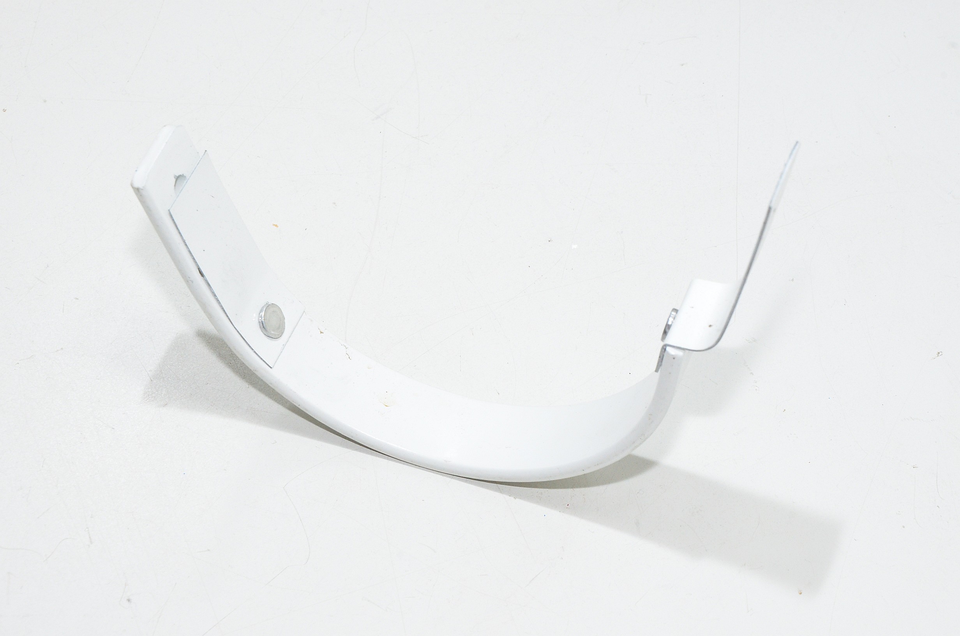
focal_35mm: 135
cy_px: 318
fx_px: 3593
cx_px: 480
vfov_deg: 10.1
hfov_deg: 15.2
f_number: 16
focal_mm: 90
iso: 1600
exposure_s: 1/50
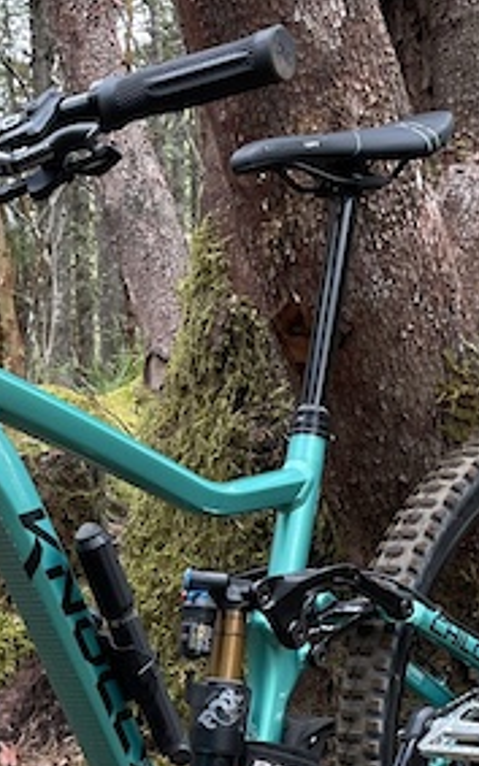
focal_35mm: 78
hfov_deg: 16.1
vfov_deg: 25.0
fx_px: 1628
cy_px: 790
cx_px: -95
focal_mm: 4.2
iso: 64
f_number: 1.6
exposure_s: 1/121
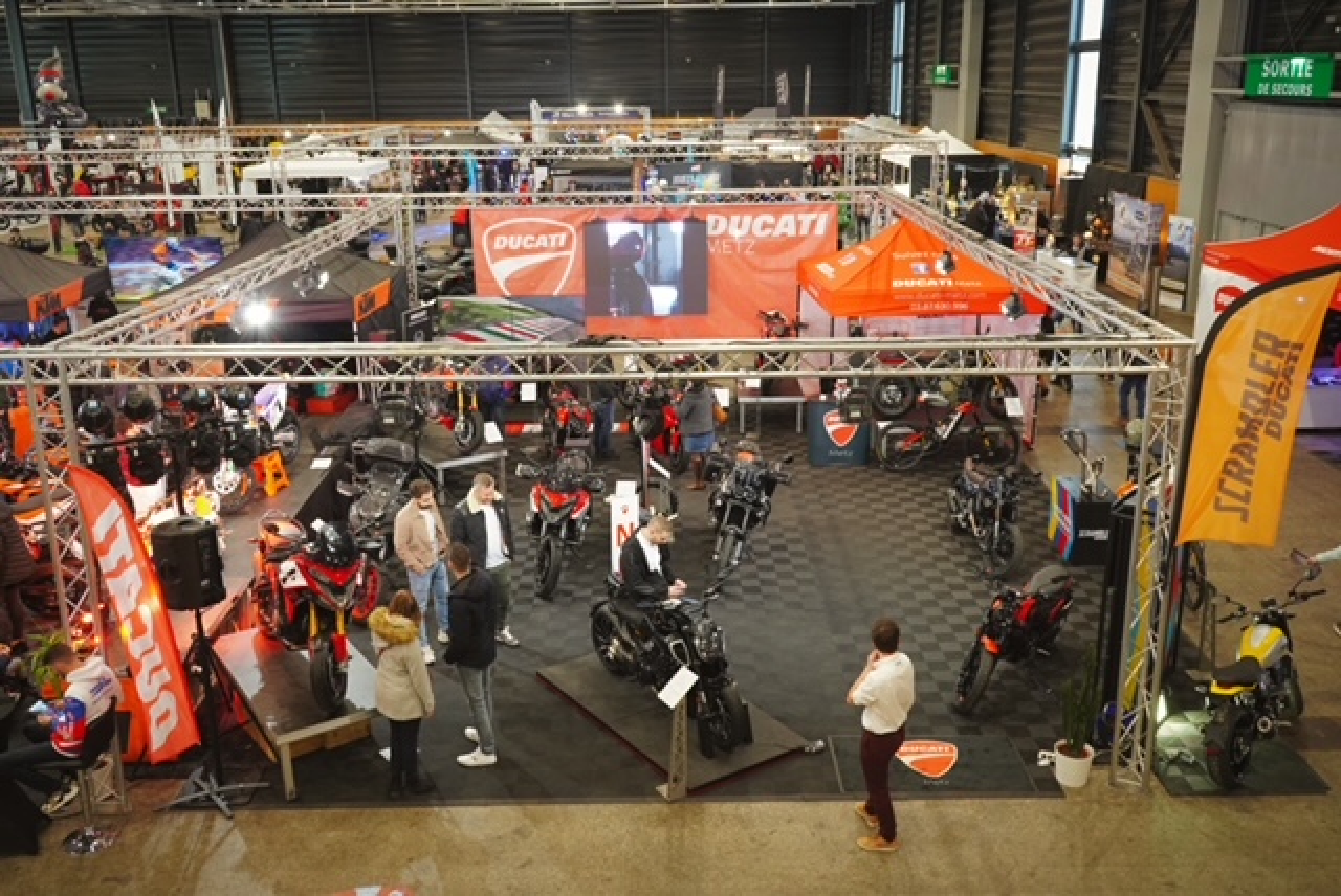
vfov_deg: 40.2
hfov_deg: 57.4
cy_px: 448
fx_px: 1225
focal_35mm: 33
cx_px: 670
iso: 1250
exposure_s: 1/40
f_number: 5.6
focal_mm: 21.9
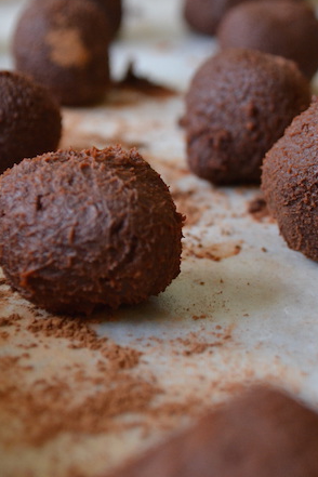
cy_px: 165
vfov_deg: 20.8
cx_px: 242
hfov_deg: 13.9
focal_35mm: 98
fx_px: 1298
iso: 1600
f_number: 5.3
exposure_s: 1/60
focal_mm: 40
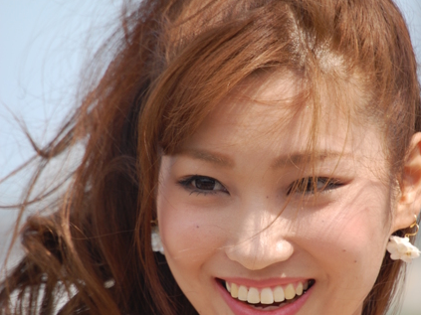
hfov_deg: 4.5
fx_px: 5301
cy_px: 212
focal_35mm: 436
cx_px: 210
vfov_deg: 3.4
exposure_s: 1/400
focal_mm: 200
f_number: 5.6
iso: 200
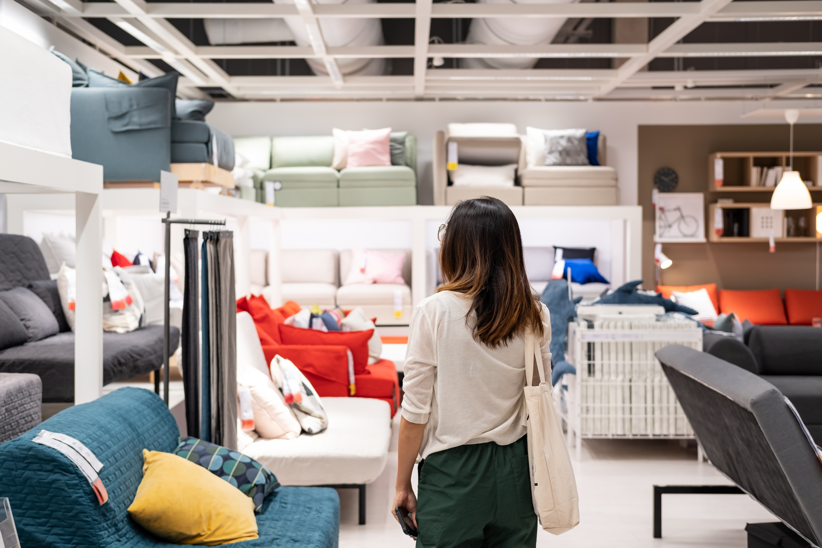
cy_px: 274
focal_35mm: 53
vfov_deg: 25.5
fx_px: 1210
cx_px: 411
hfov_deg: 37.5
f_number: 2.8
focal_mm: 35
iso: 250
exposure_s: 1/30
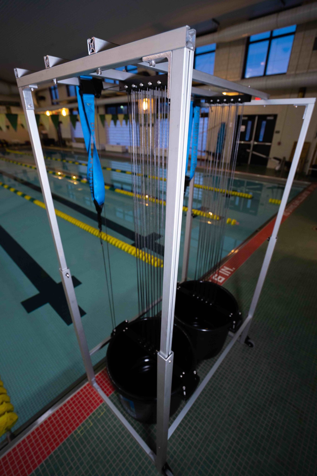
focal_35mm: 16
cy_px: 238
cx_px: 158
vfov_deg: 96.7
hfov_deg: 73.7
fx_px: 211
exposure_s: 1/50
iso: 1600
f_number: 4
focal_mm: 16
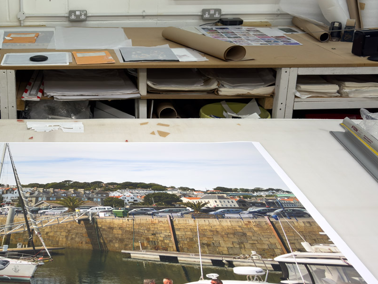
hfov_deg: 37.4
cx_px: 48
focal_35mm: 48
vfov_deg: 30.2
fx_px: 524
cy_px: 119
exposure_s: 1/100
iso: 64
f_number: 1.8
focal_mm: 6.76
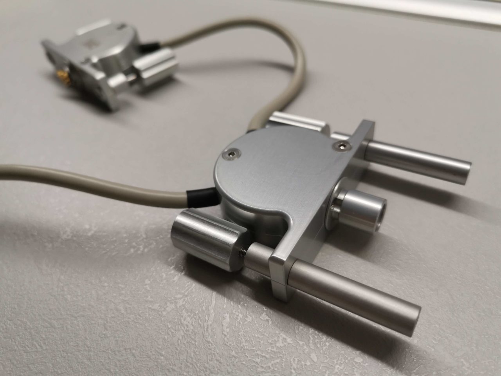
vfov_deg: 51.4
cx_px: 250
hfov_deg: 65.3
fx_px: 391
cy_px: 188
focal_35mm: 27
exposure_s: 1/100
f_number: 1.8
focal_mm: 5.58
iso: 160
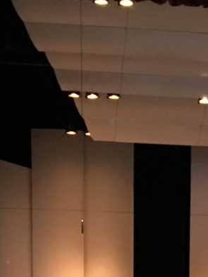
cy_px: 490
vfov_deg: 12.0
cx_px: 283
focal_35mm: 152
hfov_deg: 9.6
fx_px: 1218
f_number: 2.2
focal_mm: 4.15
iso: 125
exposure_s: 1/4
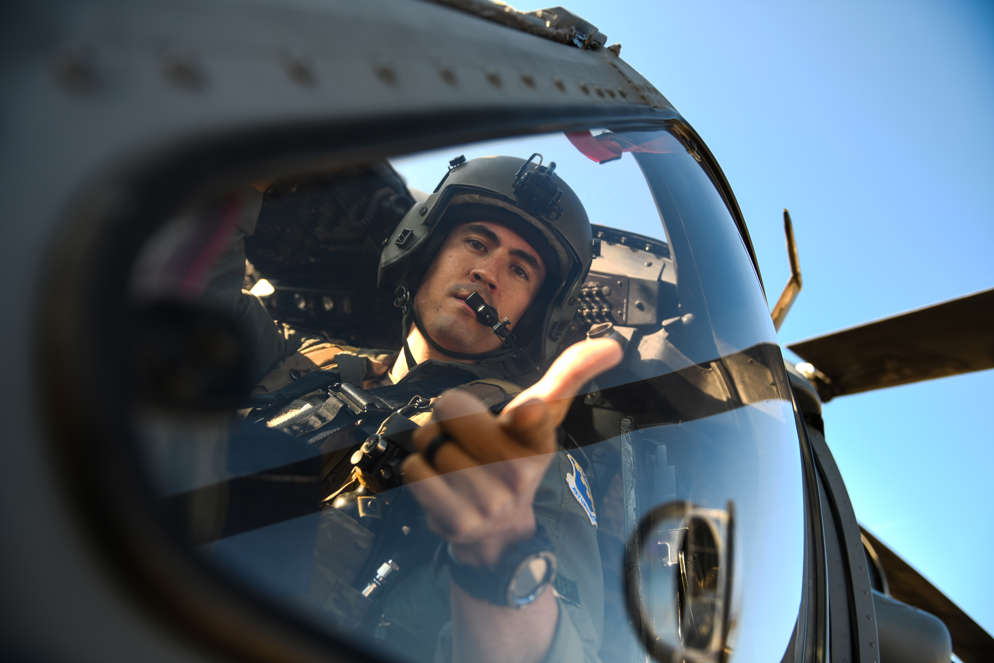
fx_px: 663
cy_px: 332
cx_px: 497
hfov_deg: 73.7
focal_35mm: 24
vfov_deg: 53.1
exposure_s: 1/125
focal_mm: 24
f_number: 2.8
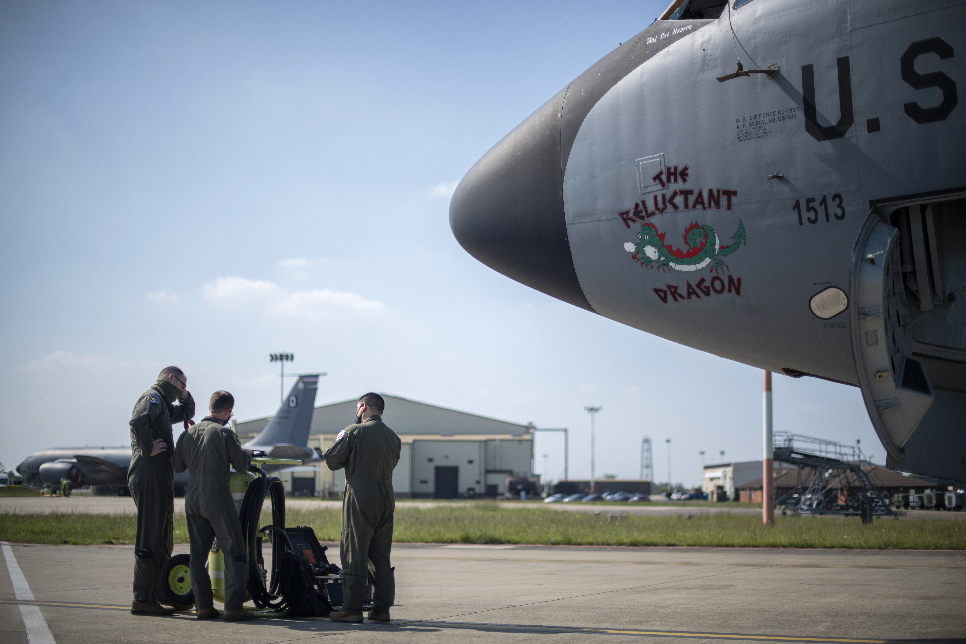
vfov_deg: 27.0
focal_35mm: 50
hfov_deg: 39.6
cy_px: 322
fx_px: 1342
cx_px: 483
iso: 64
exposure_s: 1/3200
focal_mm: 50
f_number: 1.4
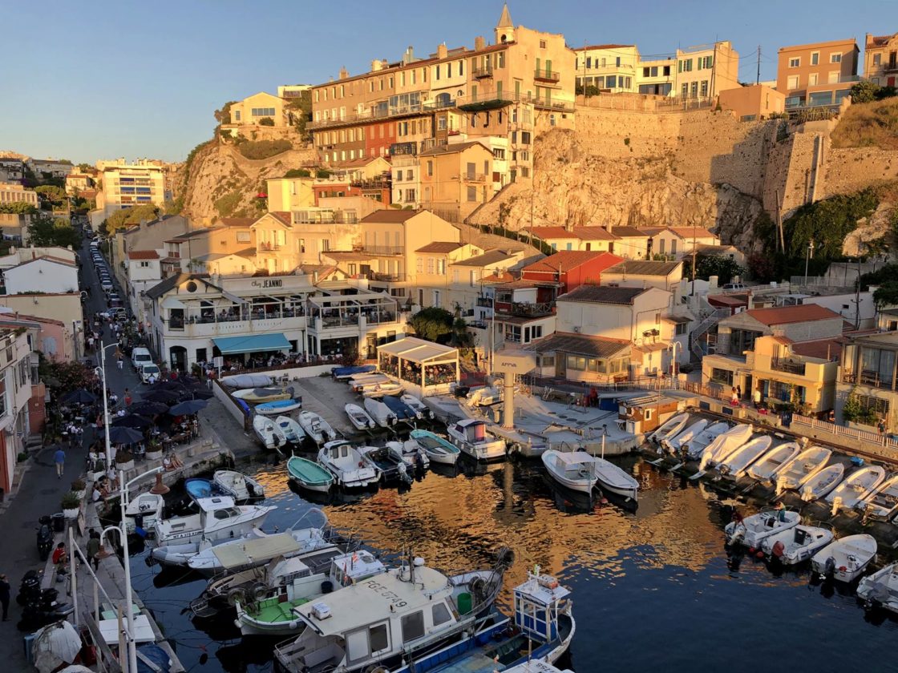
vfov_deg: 49.7
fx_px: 726
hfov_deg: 63.4
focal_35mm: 28
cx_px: 449
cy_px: 336
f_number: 1.8
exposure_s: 1/533
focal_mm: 3.99
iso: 20
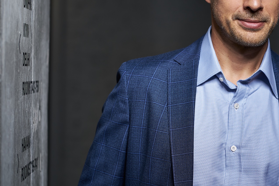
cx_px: 196
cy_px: 47
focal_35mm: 132
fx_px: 1023
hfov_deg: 15.5
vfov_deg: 10.4
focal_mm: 85
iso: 125
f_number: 3.2
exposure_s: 1/200
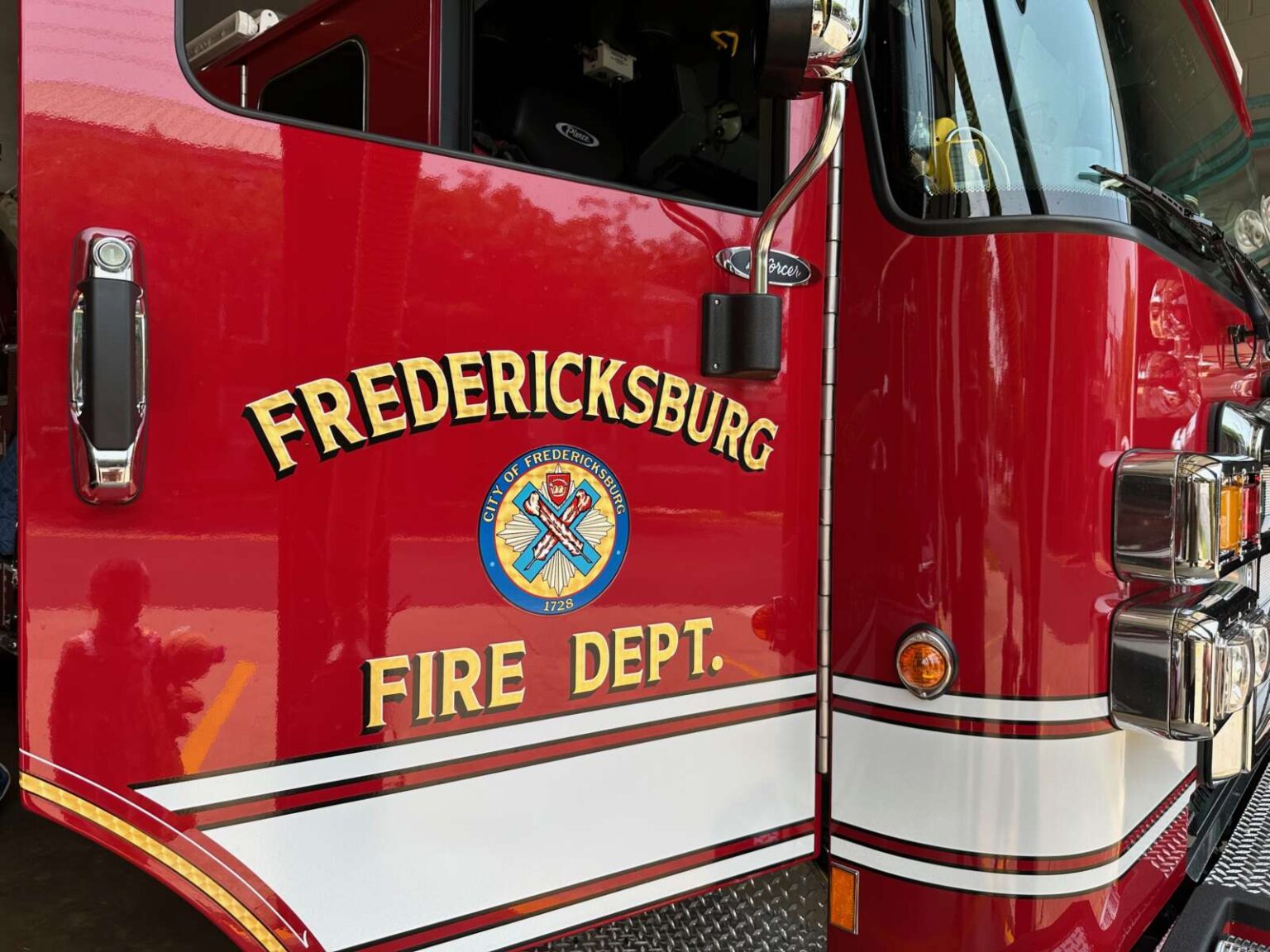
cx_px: 635
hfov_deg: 71.6
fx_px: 881
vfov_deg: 56.8
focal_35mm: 24
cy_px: 476
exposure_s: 1/857
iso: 80
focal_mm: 6.86
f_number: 1.78
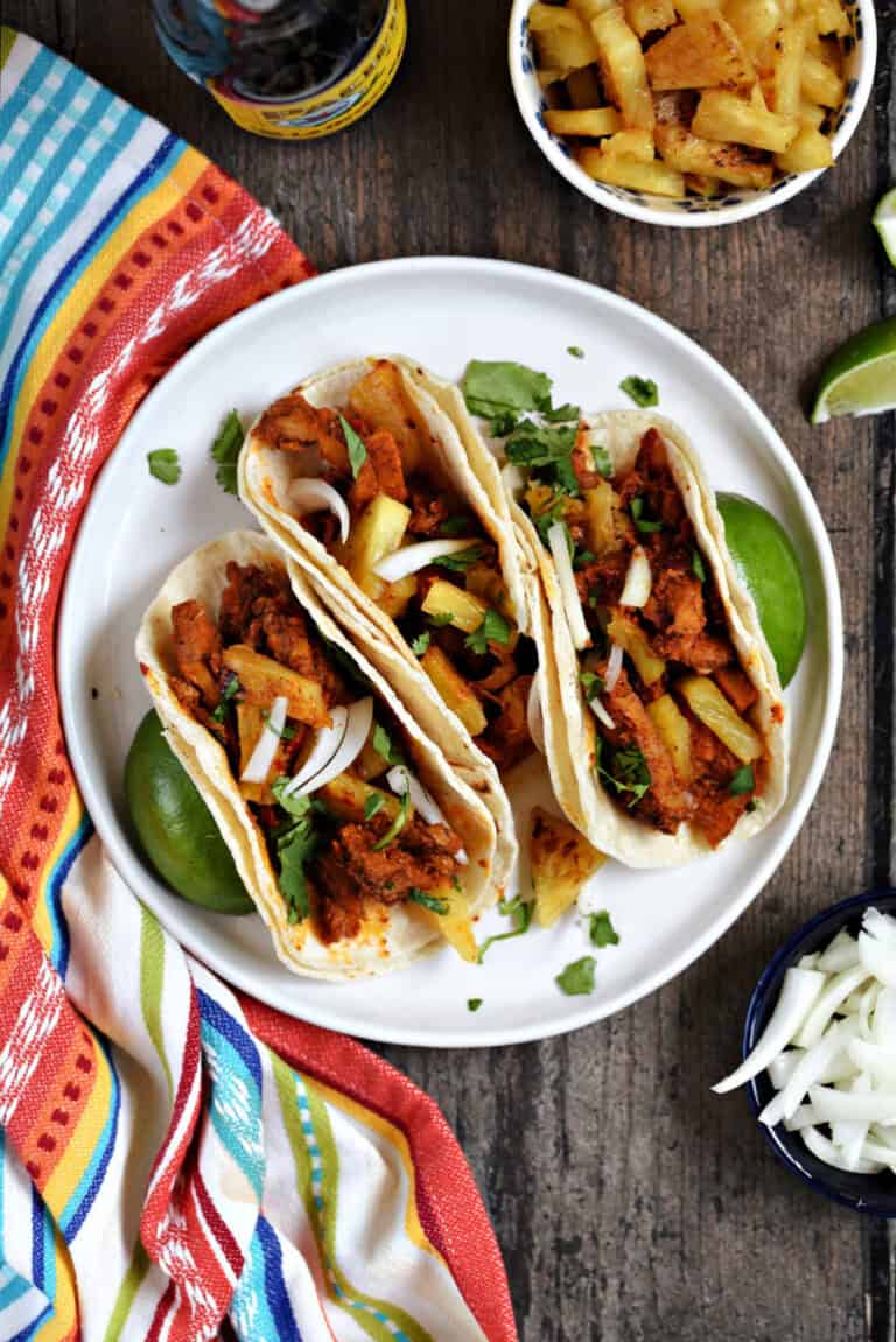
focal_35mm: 105
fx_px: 3917
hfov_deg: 13.0
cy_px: 671
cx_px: 448
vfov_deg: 19.5
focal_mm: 105
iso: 1250
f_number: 6.3
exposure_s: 1/100
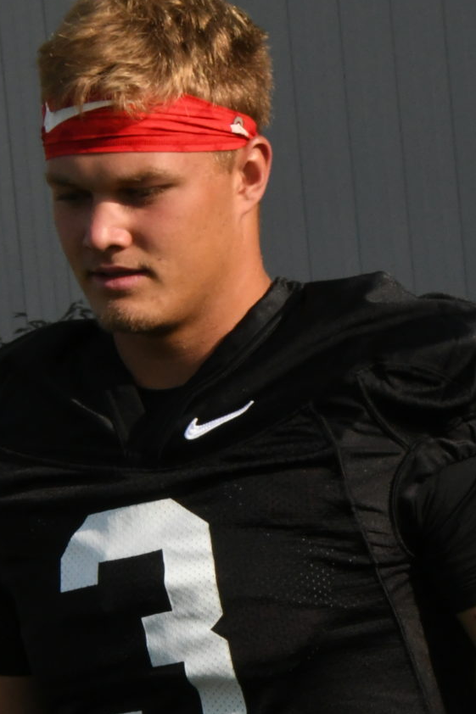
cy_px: 499
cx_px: 296
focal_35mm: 219
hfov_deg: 6.3
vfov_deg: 9.4
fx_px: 4345
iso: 2500
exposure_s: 1/500
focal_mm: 60
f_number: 29
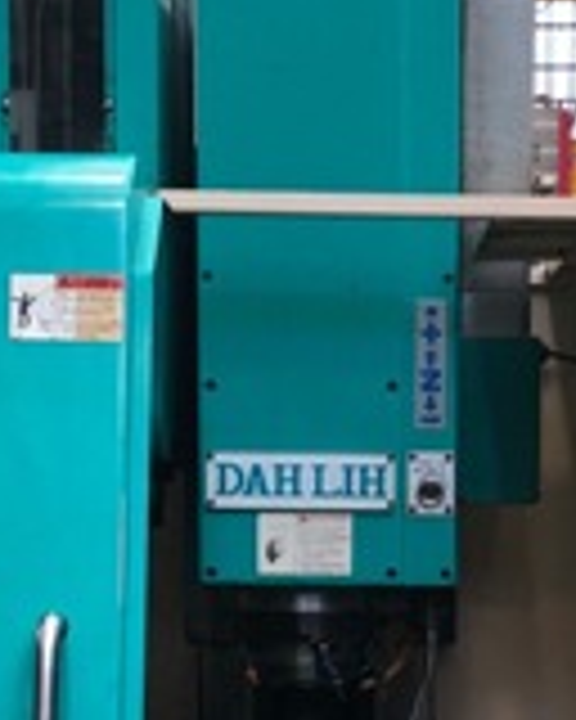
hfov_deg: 14.1
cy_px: 774
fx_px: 2323
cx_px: 405
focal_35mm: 109
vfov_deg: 17.1
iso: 32
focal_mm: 3.99
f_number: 1.8
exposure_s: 1/33
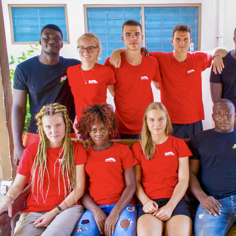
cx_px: 167
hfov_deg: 46.1
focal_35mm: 35
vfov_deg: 47.2
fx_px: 270
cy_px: 118
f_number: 8
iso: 2500
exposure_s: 1/200
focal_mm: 18
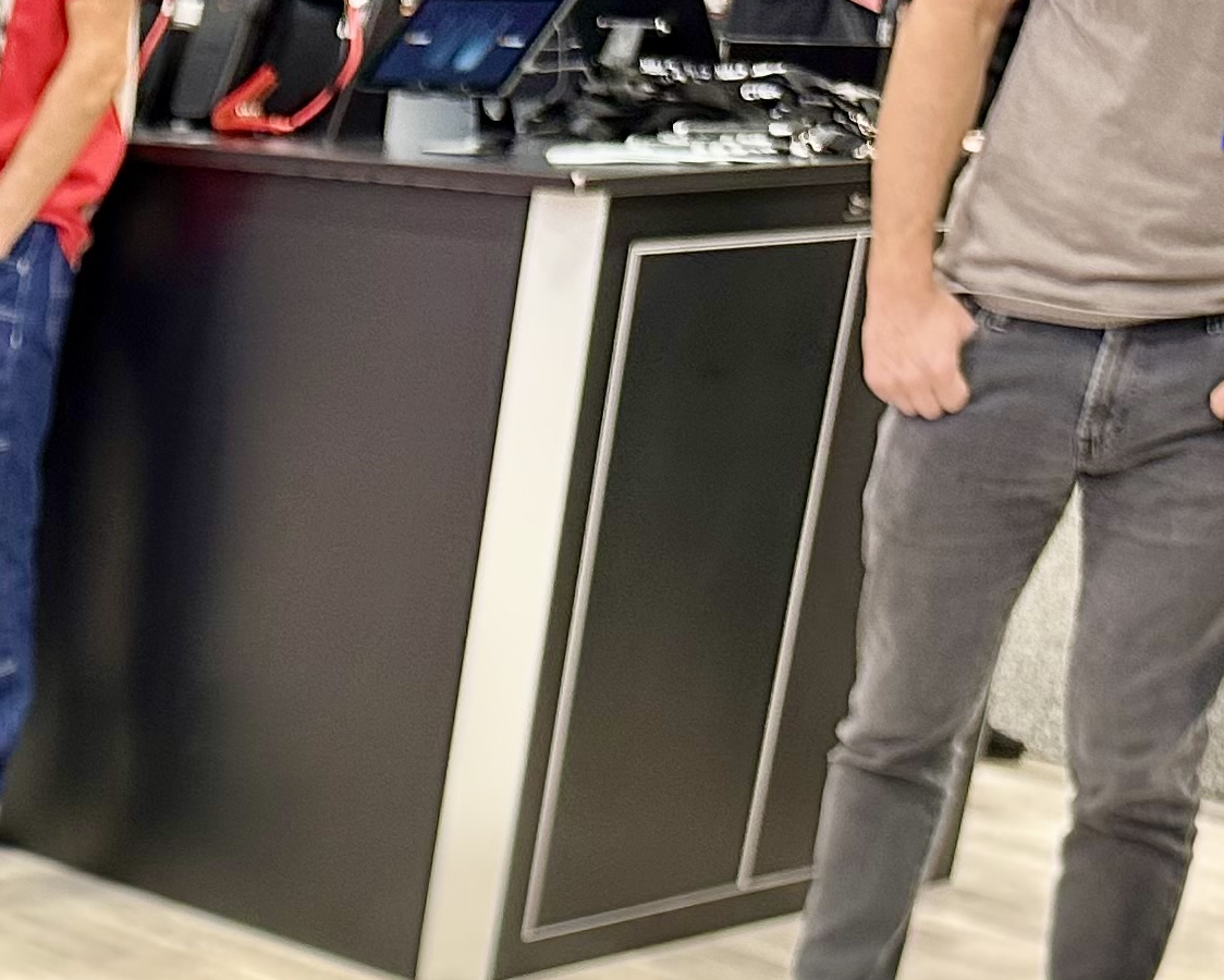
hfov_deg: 20.1
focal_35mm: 84
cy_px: 1544
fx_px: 3044
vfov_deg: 16.4
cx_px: -524
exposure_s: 1/70
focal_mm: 6.86
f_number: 1.78
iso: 200
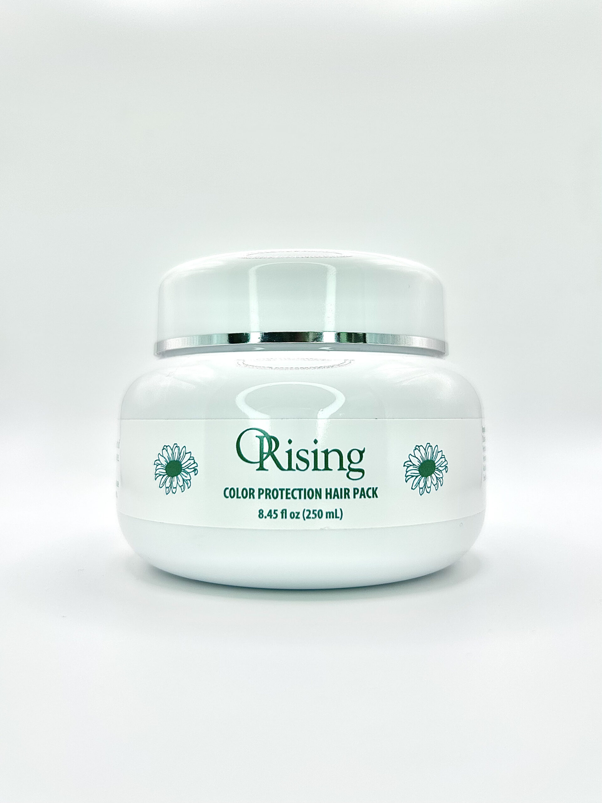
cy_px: 402
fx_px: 603
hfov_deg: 53.1
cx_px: 301
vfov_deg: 67.3
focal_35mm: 26
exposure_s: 1/1412
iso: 50
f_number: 1.5
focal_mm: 5.7
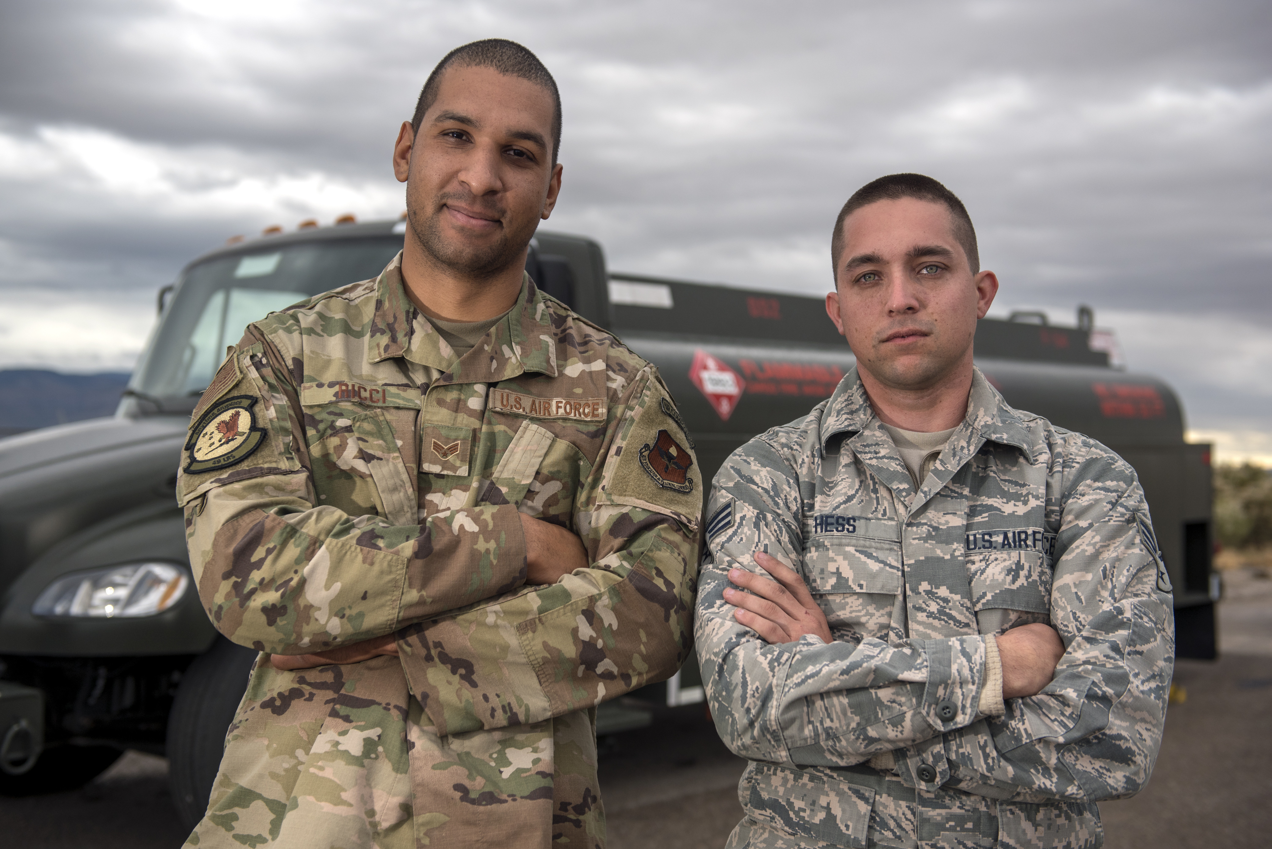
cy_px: 424
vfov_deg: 30.5
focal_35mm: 44
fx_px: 1555
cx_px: 636
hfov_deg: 44.5
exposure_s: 1/2000
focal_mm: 44
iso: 200
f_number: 4
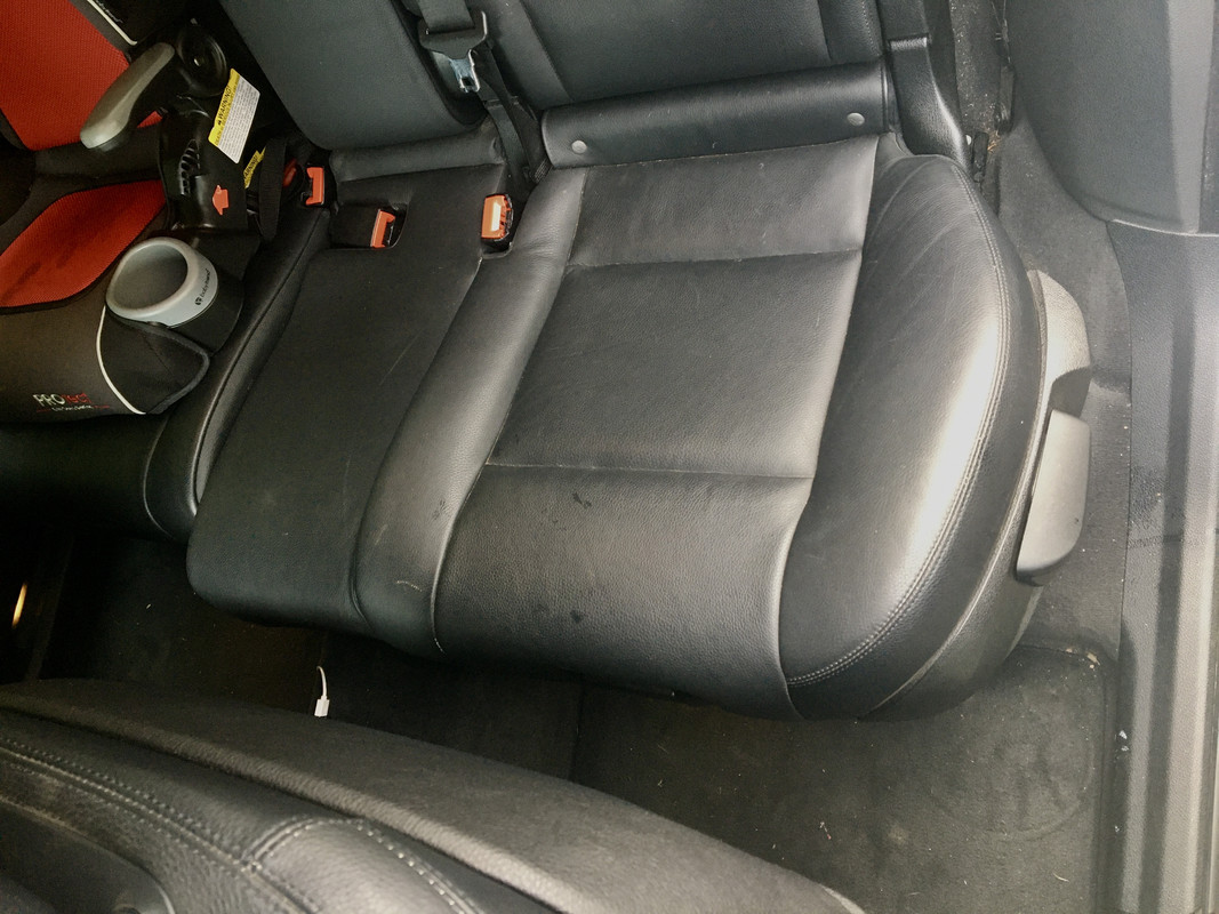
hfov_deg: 61.7
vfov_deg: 48.2
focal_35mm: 29
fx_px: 1021
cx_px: 610
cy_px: 457
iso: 125
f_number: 2.2
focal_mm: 4.15
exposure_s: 1/30
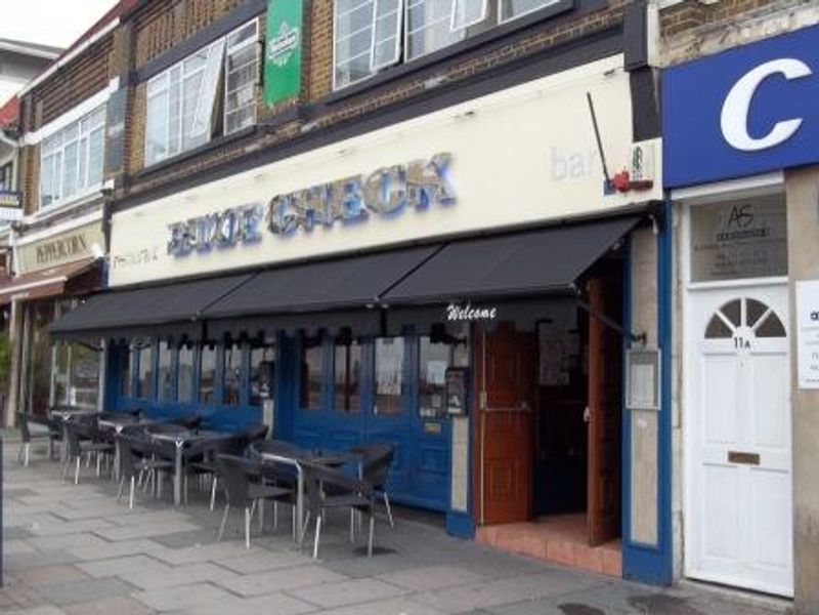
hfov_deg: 56.8
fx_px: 757
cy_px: 308
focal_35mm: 32
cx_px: 410
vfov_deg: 44.2
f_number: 2.9
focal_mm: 5.7
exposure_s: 1/80
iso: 64
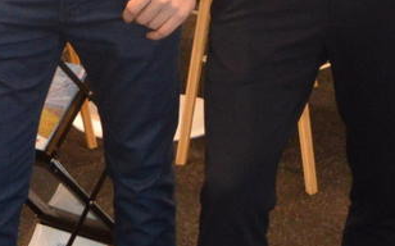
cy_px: -174
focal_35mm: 146
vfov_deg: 8.7
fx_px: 1572
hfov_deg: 14.1
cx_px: 8
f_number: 3.8
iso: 2000
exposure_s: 1/200
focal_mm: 23
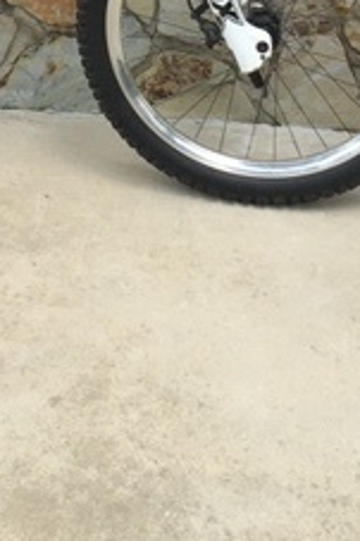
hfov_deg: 15.8
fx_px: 1277
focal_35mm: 85
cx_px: 33
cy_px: -119
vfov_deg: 22.0
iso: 25
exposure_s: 1/680
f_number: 2.2
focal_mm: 4.15
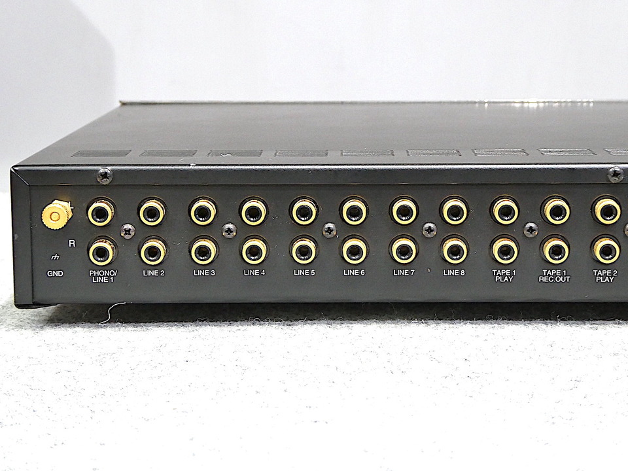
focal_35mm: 90
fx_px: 1633
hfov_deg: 21.8
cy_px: 236
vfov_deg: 16.4
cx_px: 314
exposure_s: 1/6
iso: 400
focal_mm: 16.1
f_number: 5.6
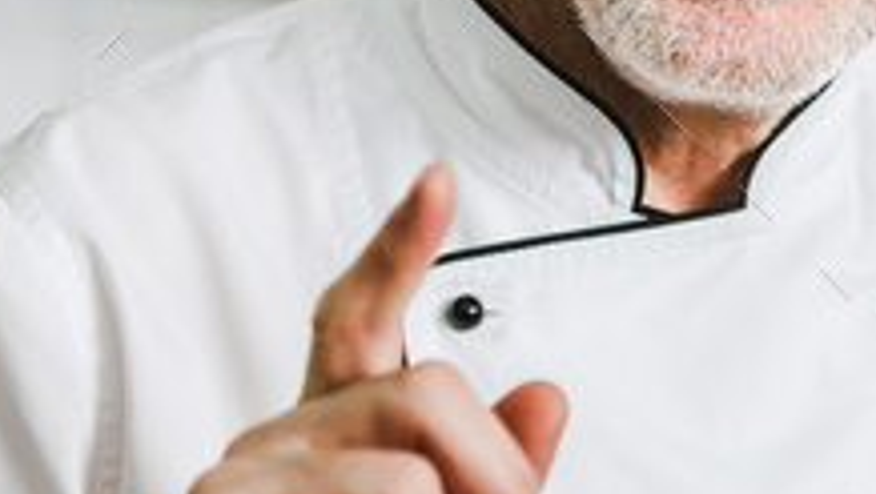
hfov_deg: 17.5
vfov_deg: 10.1
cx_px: 936
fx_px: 2766
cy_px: -12
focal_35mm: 119
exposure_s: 1/200
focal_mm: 42
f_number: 3.2
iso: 31
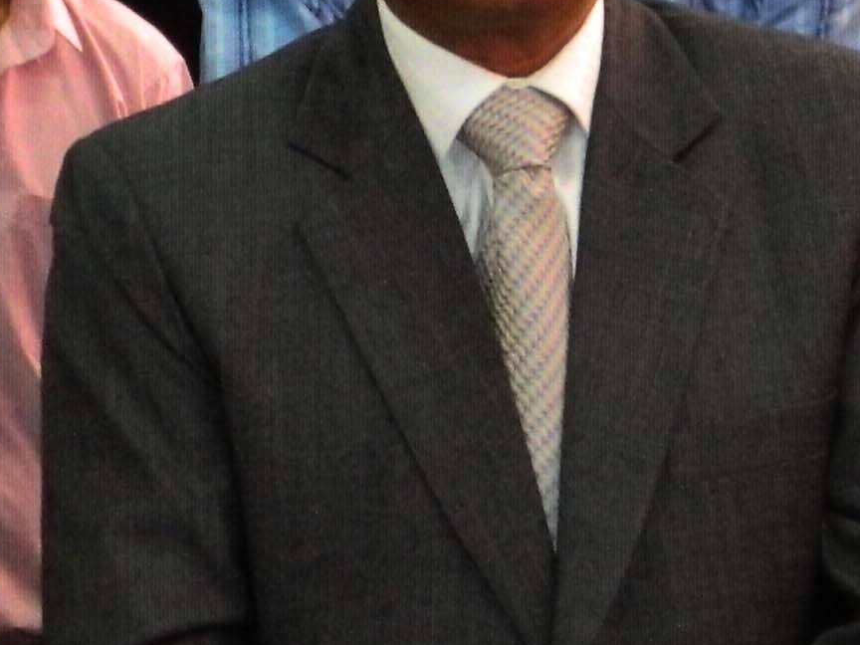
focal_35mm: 175
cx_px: 289
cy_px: -119
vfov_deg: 8.4
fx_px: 4348
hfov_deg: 11.3
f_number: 3.3
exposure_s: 1/30
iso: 400
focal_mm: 6.2
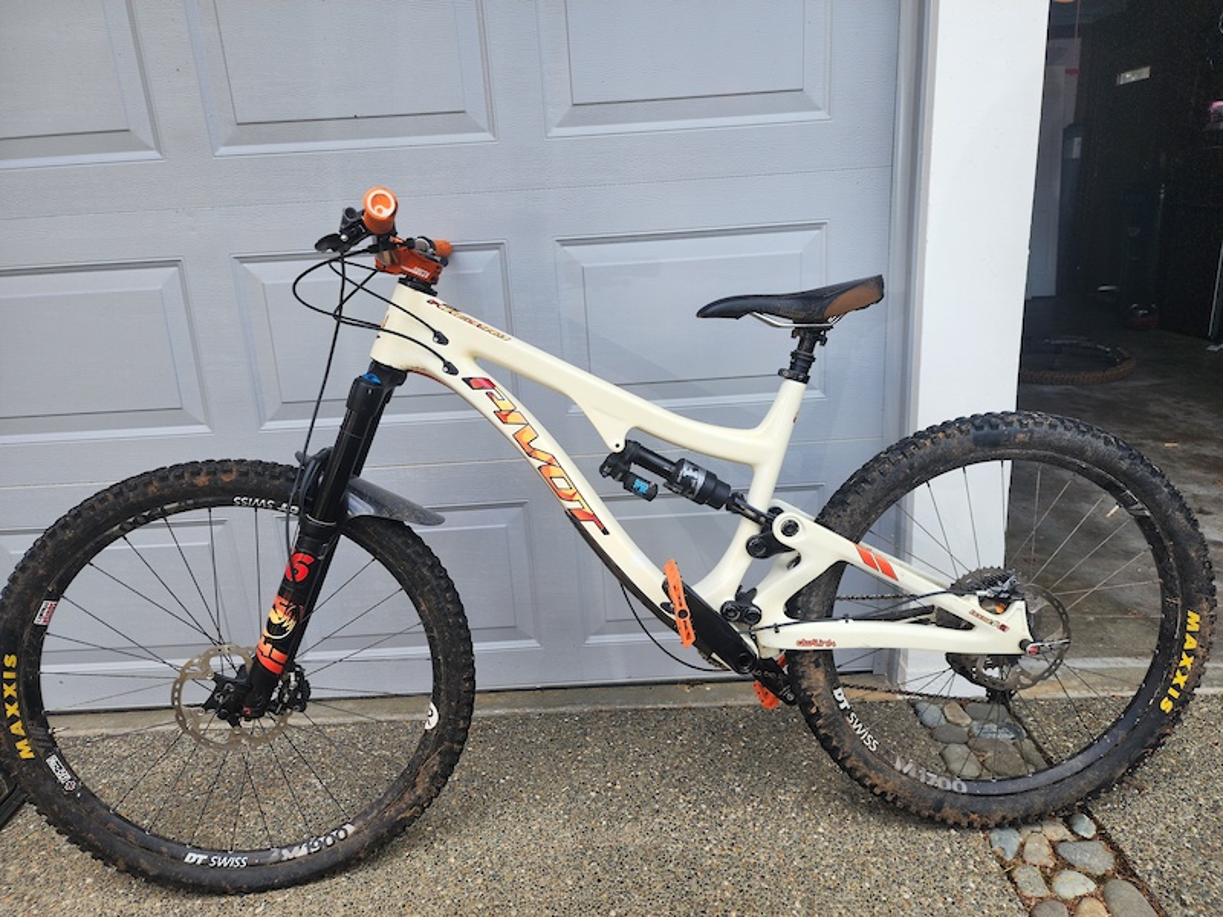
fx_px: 813
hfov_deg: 73.9
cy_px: 458
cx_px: 612
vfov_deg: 58.9
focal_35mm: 23
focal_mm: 6.4
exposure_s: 1/244
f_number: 1.8
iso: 12
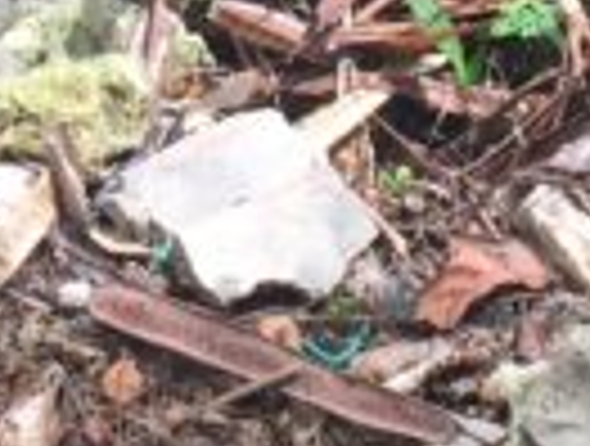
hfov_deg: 8.7
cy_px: -766
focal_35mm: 226
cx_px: 113
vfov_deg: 6.2
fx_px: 3863
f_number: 2.2
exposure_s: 1/213
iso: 32
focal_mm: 4.15
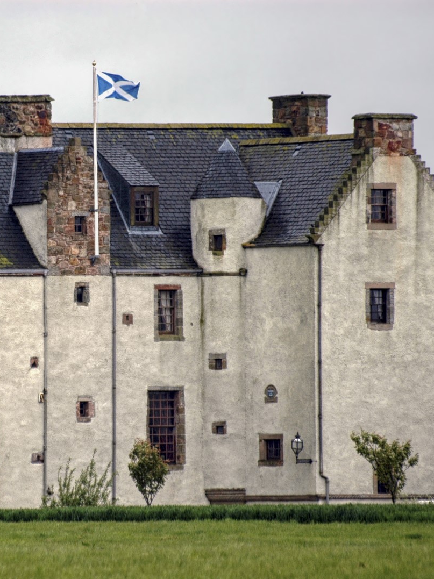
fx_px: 9819
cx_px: 64
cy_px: 290
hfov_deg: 2.5
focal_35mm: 587
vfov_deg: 3.4
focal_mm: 270
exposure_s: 1/640
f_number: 5.6
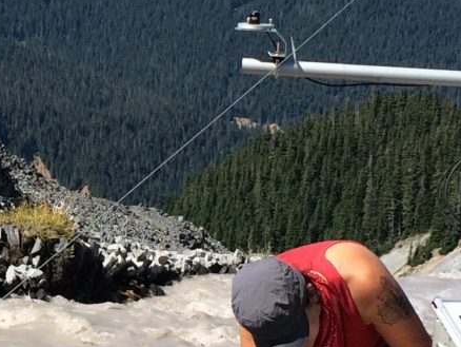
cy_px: 180
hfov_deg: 15.1
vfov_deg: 11.7
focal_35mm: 127
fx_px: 1692
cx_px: -43
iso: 32
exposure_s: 1/2053
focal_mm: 4.15
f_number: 2.2
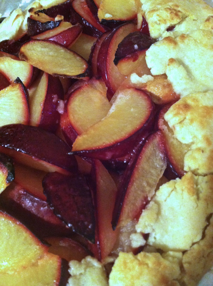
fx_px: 288
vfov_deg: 52.7
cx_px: 106
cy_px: 143
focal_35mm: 35
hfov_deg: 40.6
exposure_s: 1/15
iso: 640
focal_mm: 3.85
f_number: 2.8
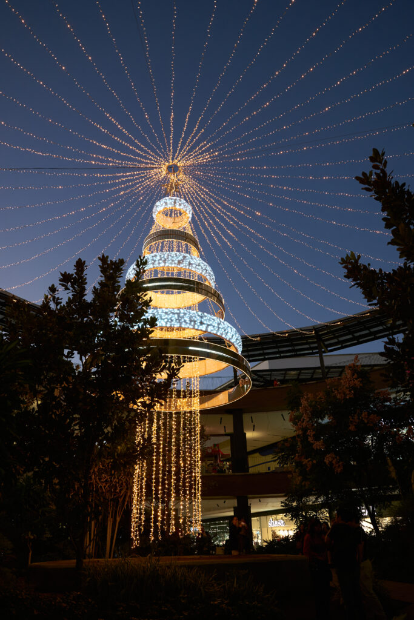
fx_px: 433
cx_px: 207
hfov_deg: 51.1
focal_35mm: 25
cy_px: 310
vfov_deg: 71.3
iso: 1250
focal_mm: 25.1
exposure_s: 1/160
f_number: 2.8
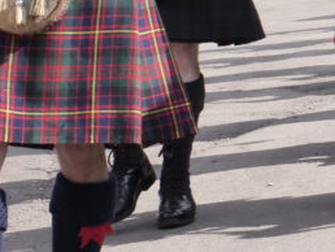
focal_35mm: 223
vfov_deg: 6.5
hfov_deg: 8.4
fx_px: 2160
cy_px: -203
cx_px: 679
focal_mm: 24
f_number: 7.1
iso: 640
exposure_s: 1/1000
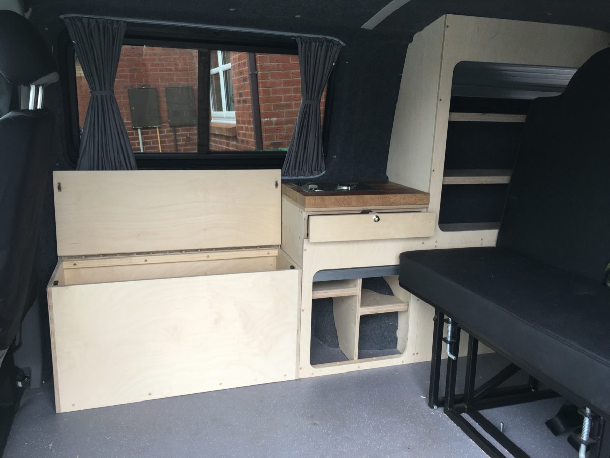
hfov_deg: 61.7
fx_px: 511
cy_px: 229
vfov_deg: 48.2
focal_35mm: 29
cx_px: 305
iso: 32
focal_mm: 4.15
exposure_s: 1/100
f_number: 2.2
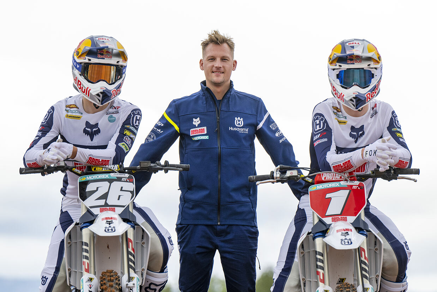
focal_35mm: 200
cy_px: 146
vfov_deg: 6.9
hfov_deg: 10.3
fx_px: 2428
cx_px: 218
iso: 400
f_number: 4.5
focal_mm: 200
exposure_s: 1/400
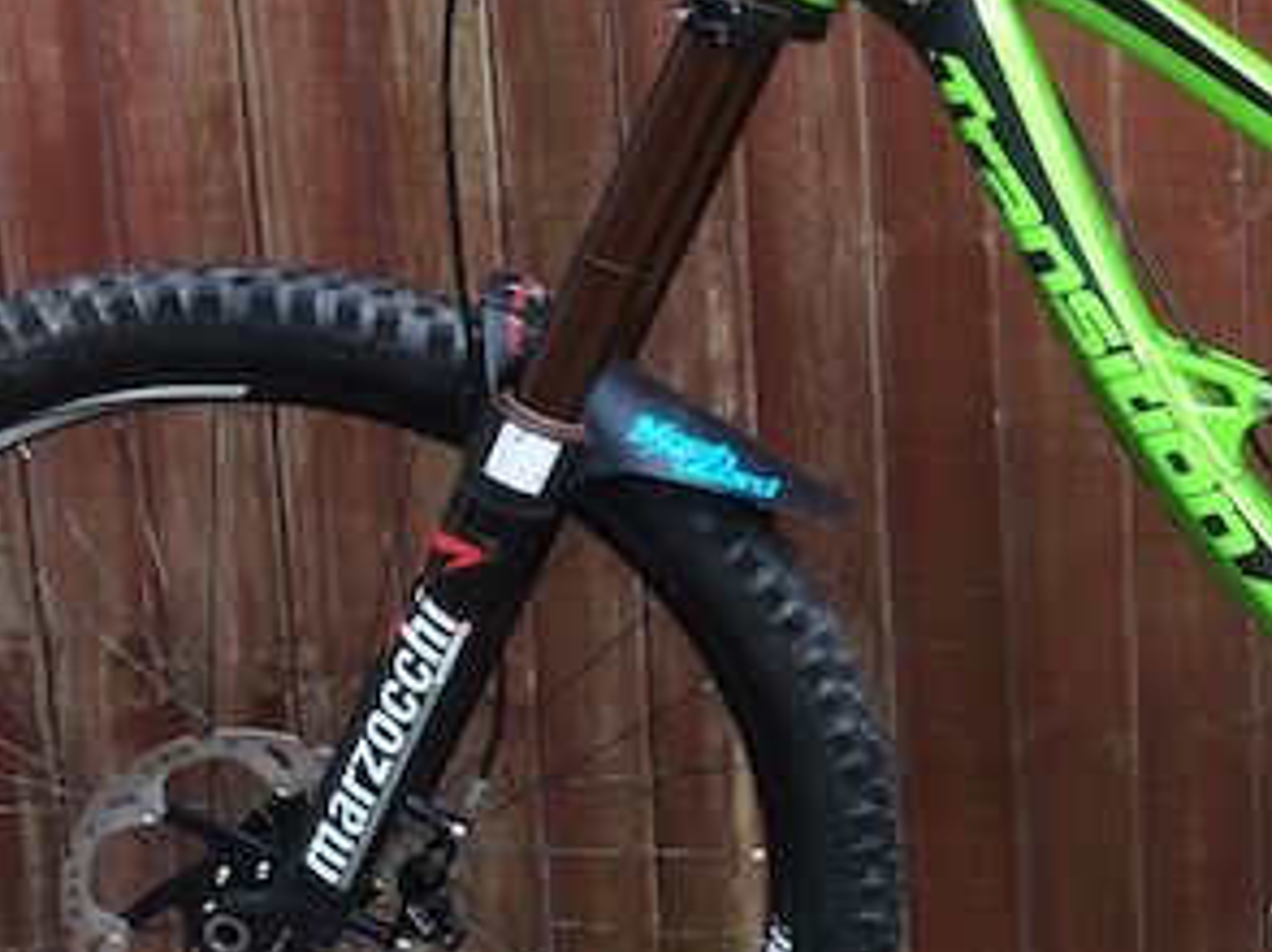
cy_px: 480
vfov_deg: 18.6
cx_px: 1346
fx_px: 2901
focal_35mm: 79
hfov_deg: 23.4
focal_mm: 4.15
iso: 32
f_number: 2.2
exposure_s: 1/195
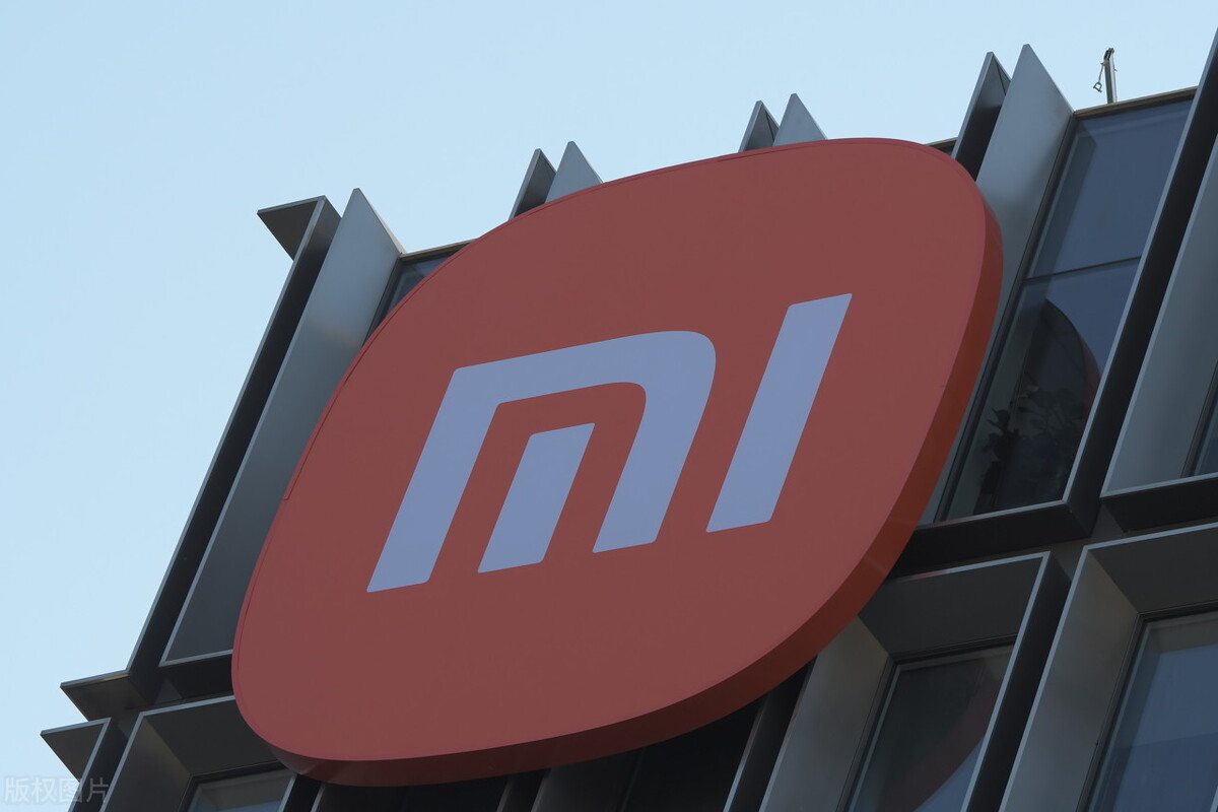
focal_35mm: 278
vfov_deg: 5.0
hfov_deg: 7.4
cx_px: 609
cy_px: 406
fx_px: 9388
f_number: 7.1
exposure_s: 1/1600
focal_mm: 185
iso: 640
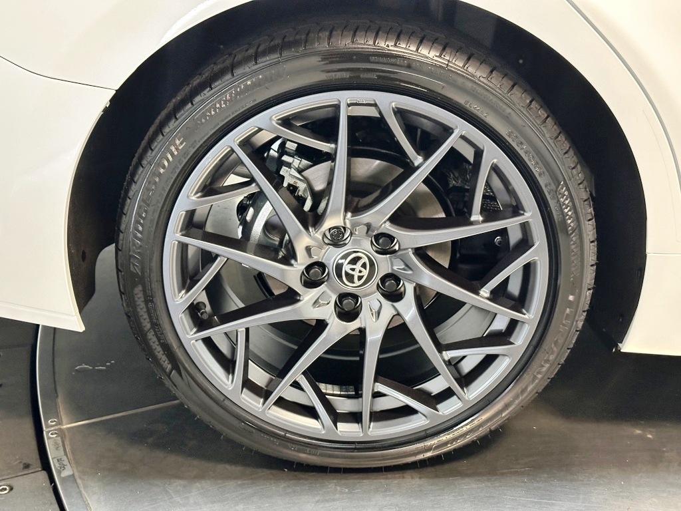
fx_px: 944
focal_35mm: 48
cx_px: 340
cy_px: 256
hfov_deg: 39.7
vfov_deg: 30.3
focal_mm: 6.86
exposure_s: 1/30
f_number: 1.78
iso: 640
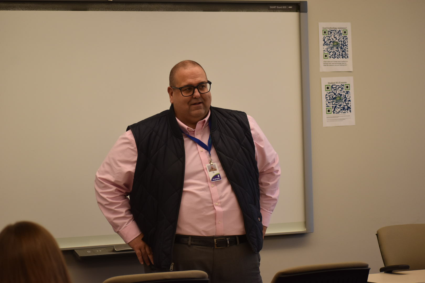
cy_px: 142
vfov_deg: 11.1
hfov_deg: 16.7
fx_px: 1452
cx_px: 212
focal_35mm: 123
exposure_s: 1/250
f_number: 4.8
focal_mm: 82
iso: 640
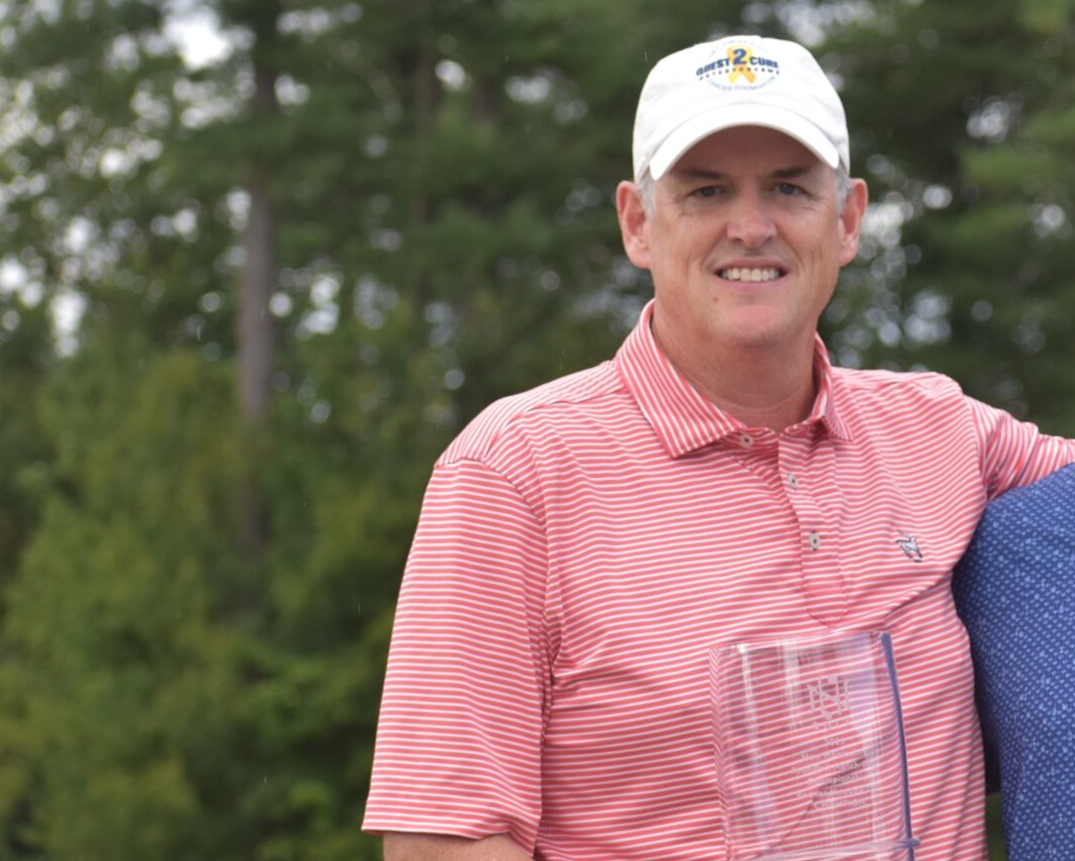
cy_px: 548
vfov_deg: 8.2
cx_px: 997
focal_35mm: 188
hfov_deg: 10.2
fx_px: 5983
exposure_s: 1/500
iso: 360
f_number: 5.6
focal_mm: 70
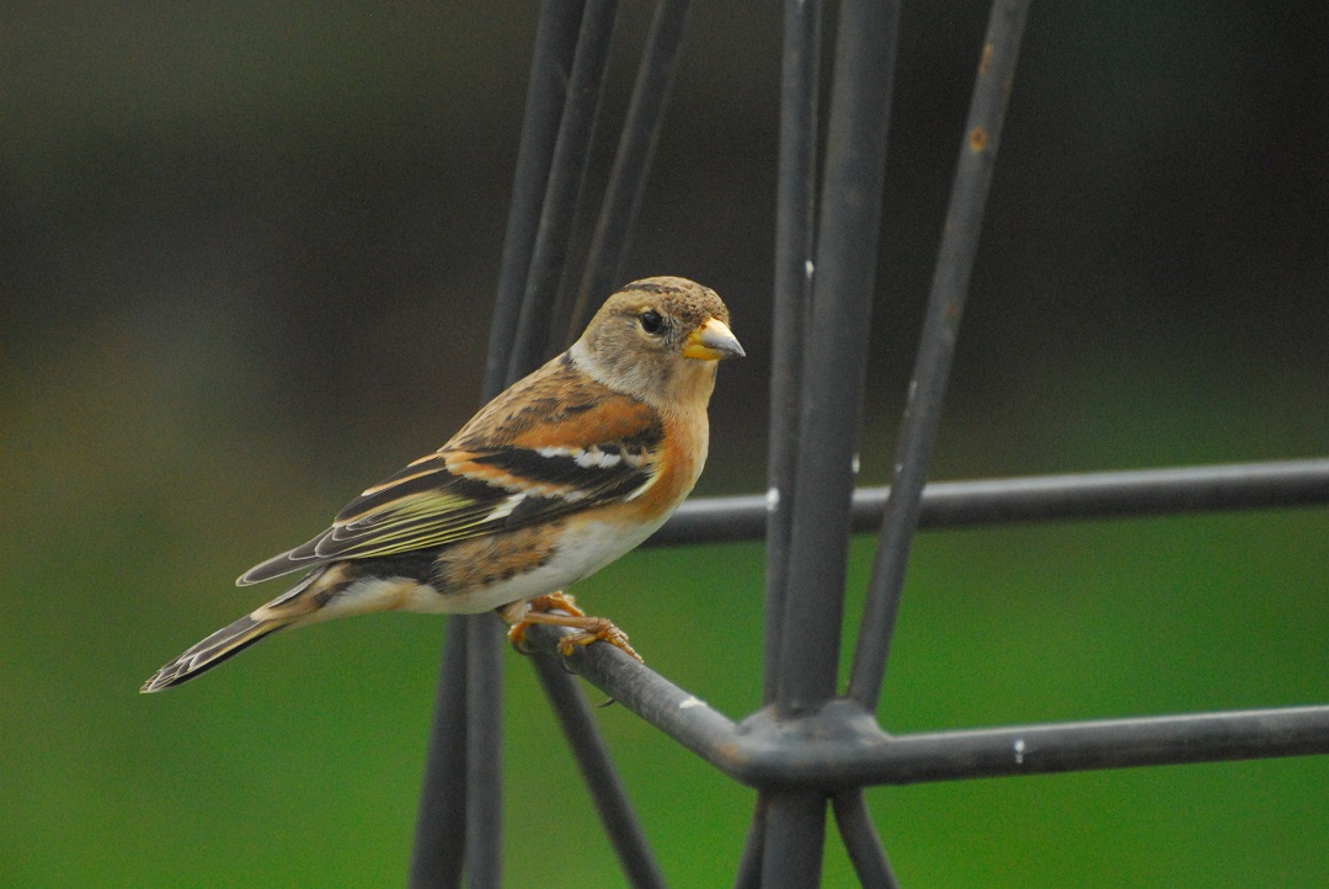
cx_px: 664
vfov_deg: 3.1
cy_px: 444
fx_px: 16625
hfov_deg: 4.6
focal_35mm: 450
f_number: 5.6
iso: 1600
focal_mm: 300
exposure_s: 1/400
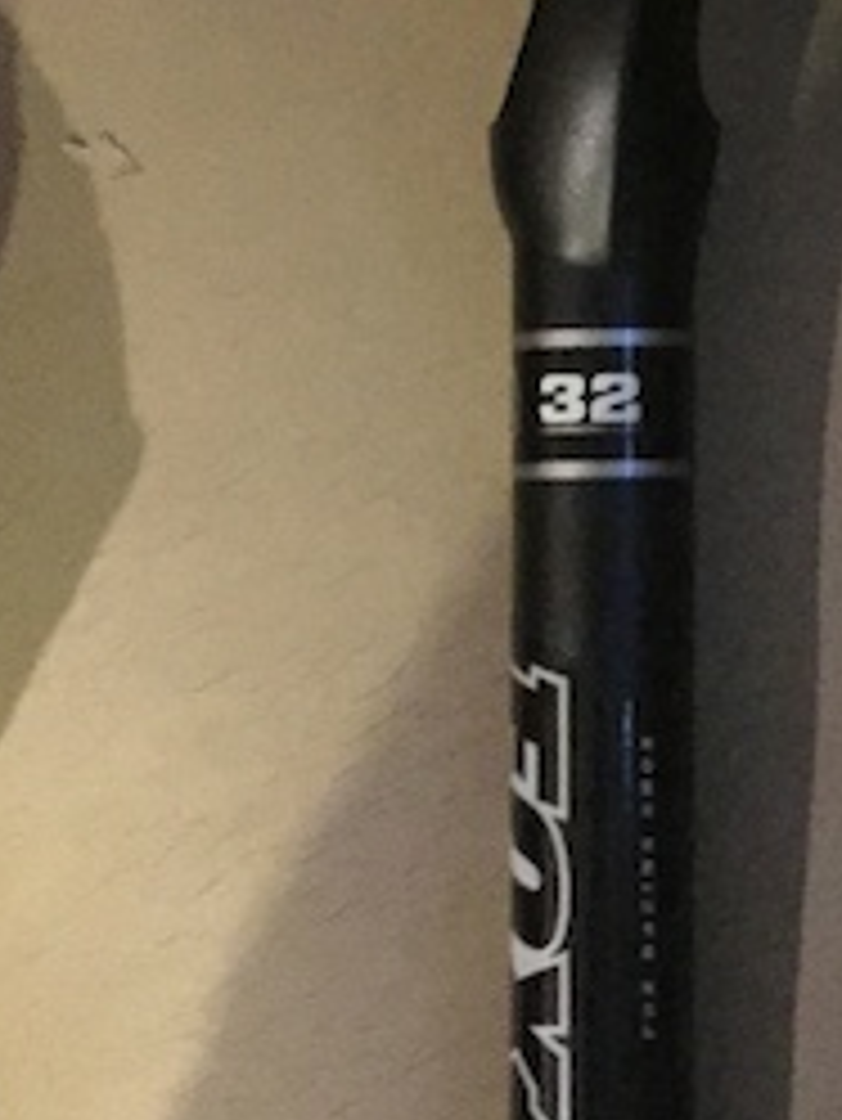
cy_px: 67
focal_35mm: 93
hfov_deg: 15.5
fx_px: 3014
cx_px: 941
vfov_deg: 20.6
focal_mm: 4.15
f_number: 2.2
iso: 1600
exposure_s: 1/15
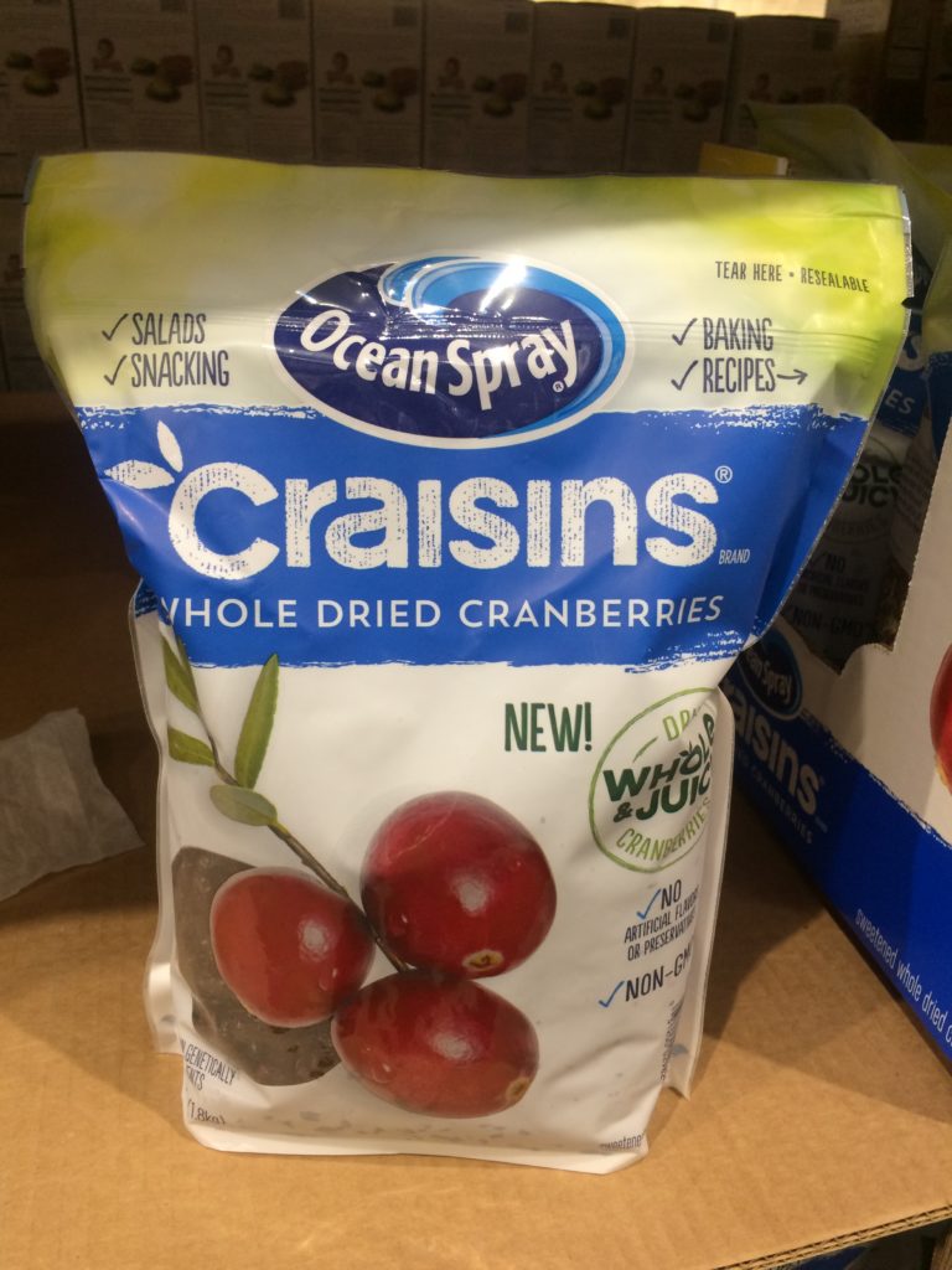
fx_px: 1063
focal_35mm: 29
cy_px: 635
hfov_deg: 48.2
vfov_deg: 61.7
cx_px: 476
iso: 80
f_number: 2.2
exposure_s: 1/30
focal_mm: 4.15
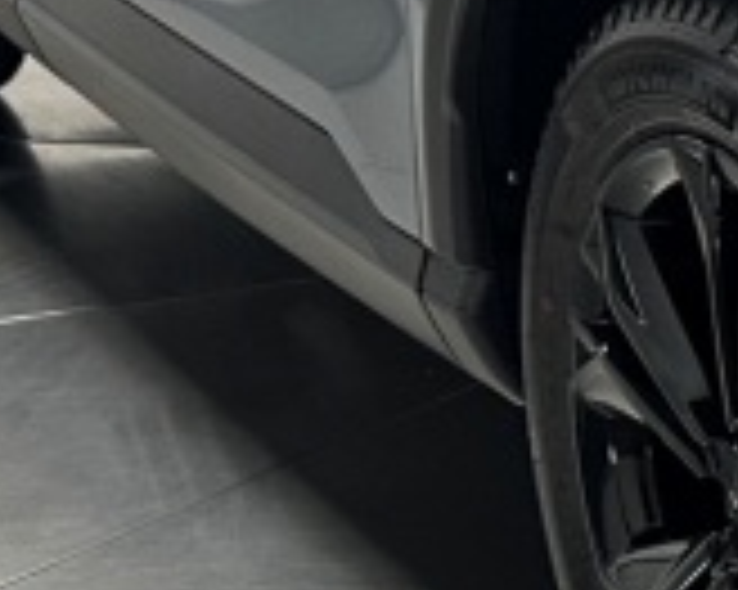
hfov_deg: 11.8
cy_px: 0
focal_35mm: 146
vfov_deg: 10.5
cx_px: 1476
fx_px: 3187
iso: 320
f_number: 1.78
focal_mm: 6.86
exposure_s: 1/60
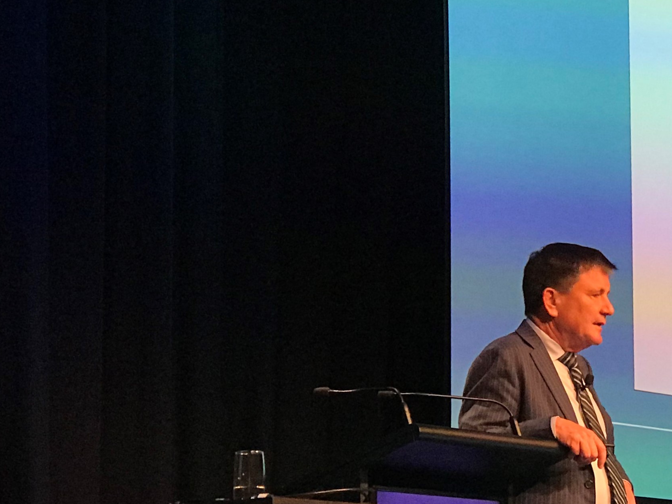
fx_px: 2407
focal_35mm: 124
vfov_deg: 11.9
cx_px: 669
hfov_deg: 15.6
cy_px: 391
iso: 125
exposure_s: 1/50
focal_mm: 6.6
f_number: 2.8
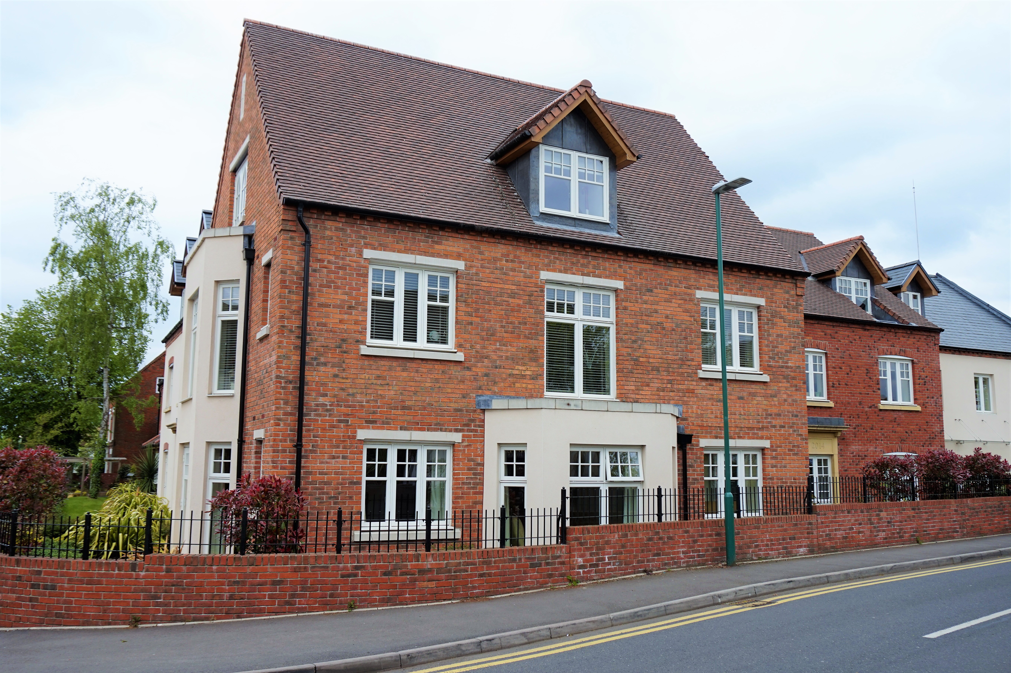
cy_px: 336
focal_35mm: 32
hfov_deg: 59.5
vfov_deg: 41.7
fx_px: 884
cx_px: 506
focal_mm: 21
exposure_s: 1/250
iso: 100
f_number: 6.3
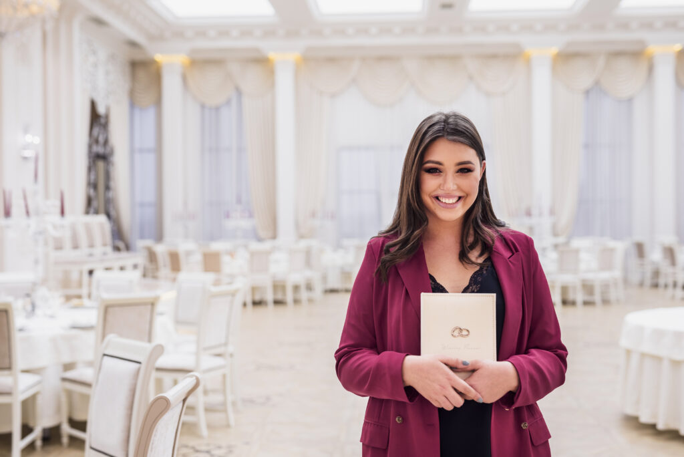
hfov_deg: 39.6
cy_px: 228
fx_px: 950
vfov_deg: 27.0
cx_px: 342
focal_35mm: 50
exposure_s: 1/160
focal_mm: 50
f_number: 2.8
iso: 320
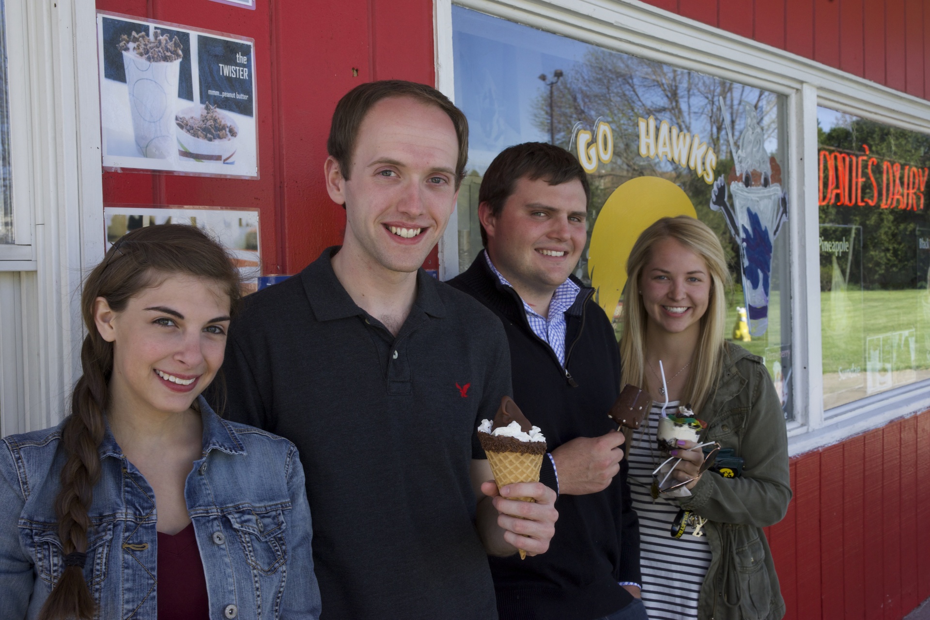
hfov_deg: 48.5
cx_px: 465
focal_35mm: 40
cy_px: 310
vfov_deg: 33.4
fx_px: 1033
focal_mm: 40
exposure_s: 1/60
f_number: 14
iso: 500
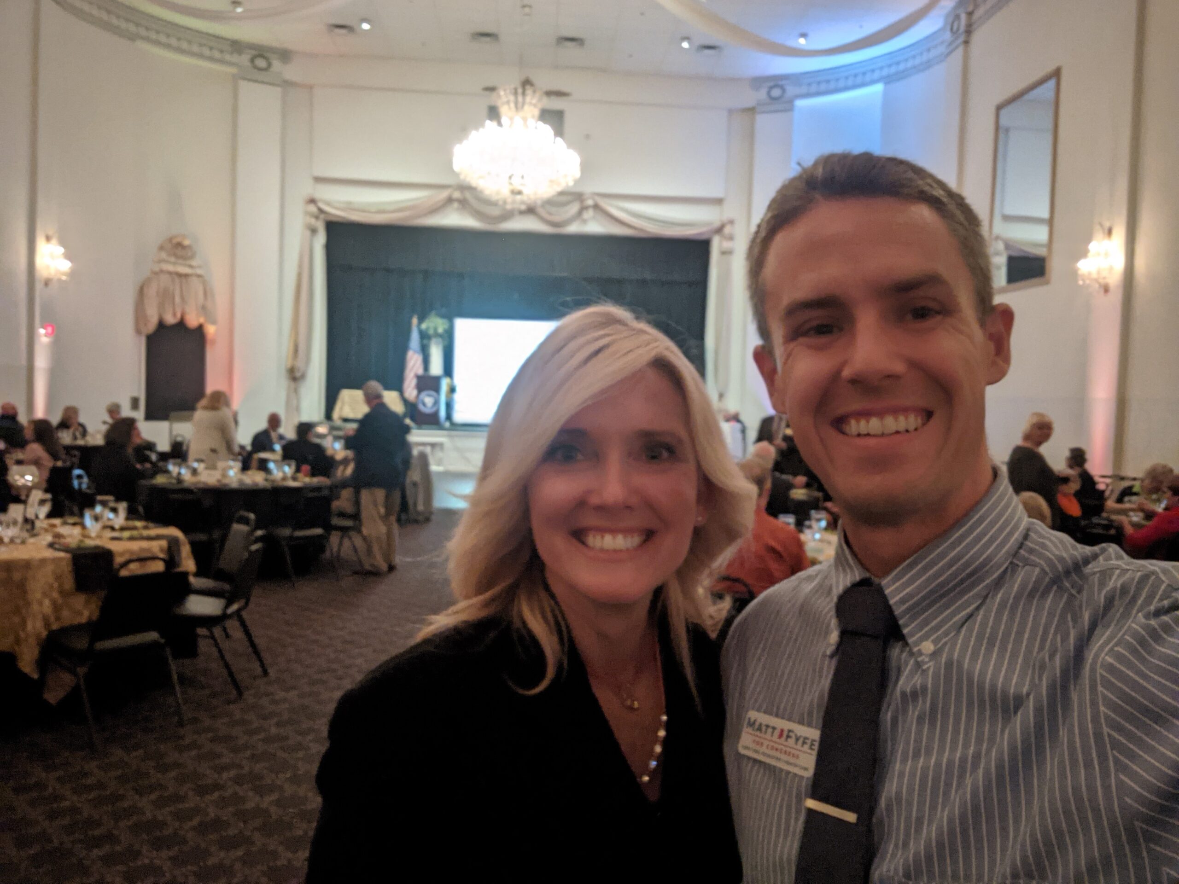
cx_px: 590
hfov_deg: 63.4
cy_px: 442
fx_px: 954
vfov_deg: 49.7
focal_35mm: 28
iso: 760
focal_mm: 2.97
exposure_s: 1/20
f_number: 1.8
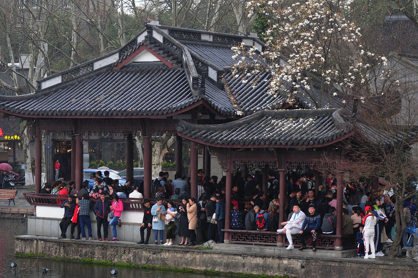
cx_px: 209
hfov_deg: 19.5
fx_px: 1218
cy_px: 139
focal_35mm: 105
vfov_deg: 13.0
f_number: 5
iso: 500
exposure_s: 1/100
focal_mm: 70
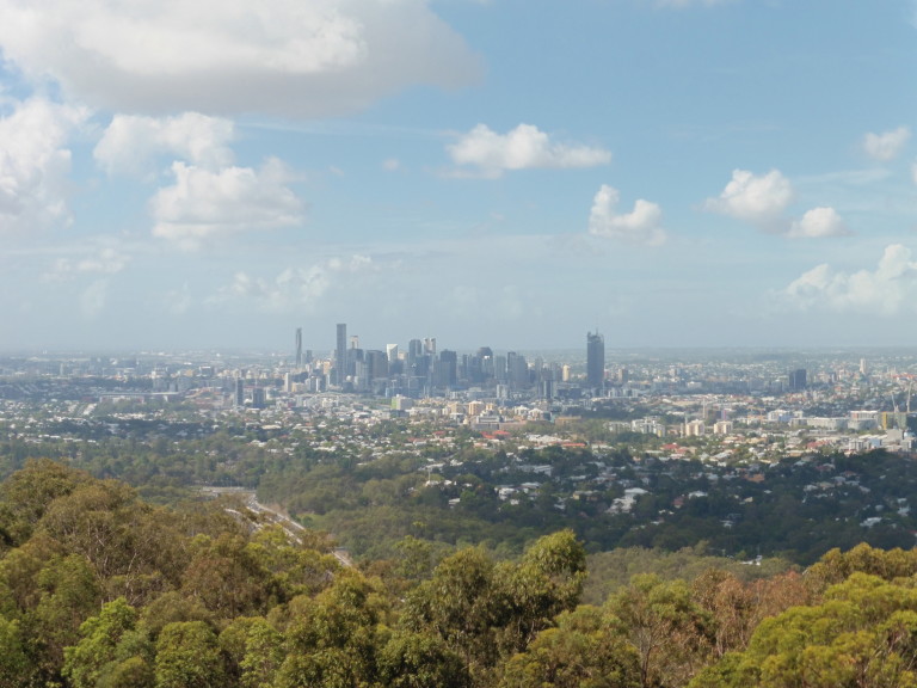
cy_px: 344
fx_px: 1748
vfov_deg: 22.3
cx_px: 458
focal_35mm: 66
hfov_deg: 29.4
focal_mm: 11.7
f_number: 5.6
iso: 100
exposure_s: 1/500
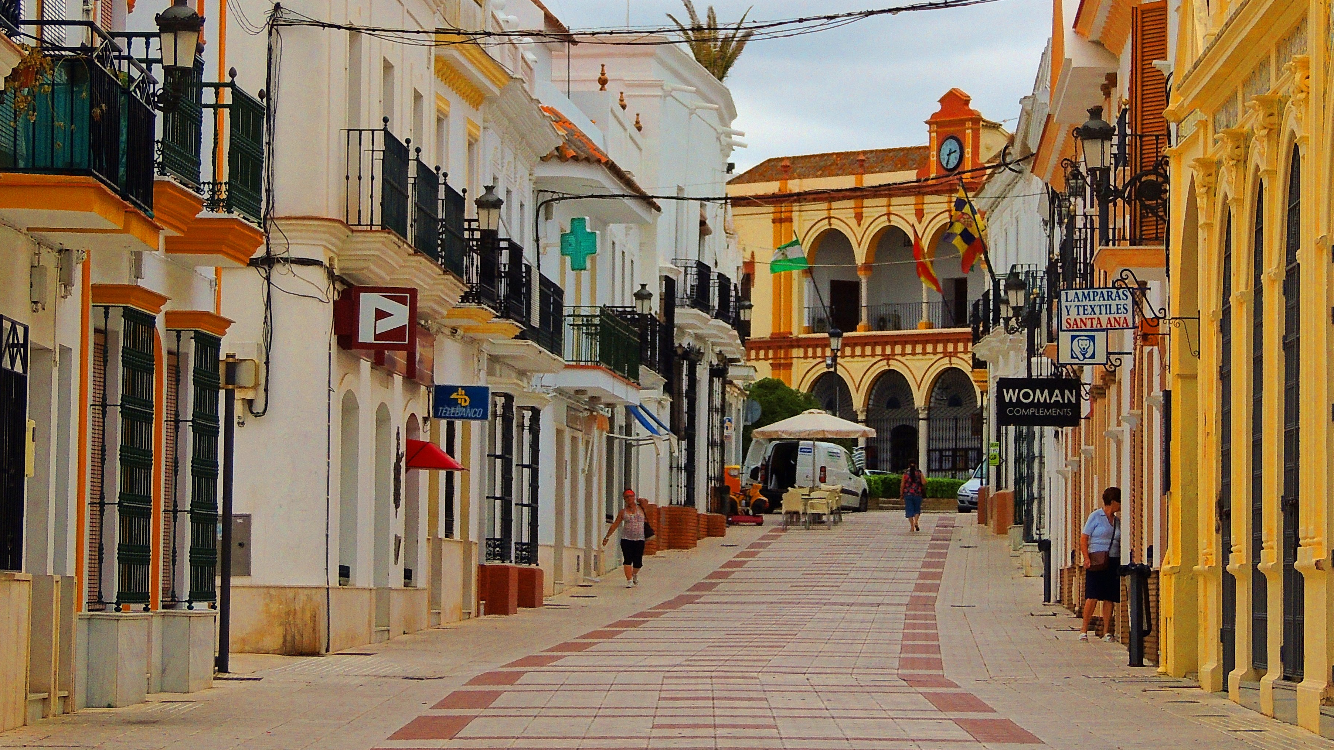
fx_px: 5165
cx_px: 729
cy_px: 207
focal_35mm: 146
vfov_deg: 8.3
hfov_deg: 14.7
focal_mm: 18.7
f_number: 4.2
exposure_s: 1/800
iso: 100
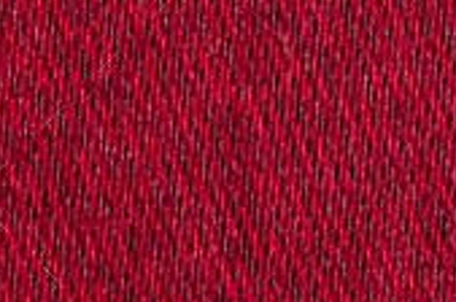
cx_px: 769
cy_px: -84
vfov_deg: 5.2
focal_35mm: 262
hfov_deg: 7.7
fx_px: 3312
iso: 160
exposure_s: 5
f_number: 11
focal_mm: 50
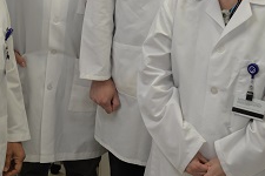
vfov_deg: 13.3
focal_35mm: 101
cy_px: -23
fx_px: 743
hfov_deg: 20.1
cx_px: 68
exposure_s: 1/100
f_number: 5
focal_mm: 36
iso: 400
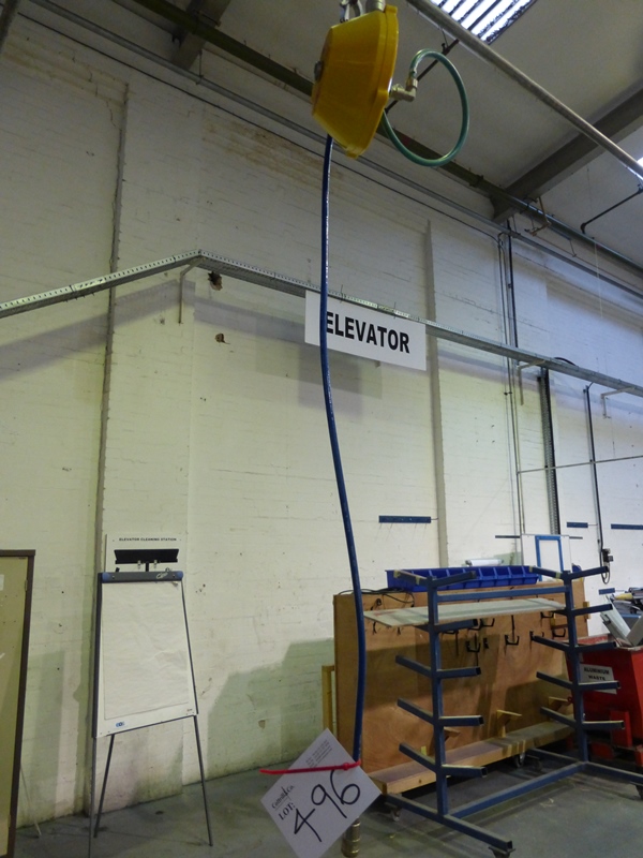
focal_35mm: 25
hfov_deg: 54.9
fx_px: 619
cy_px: 429
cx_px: 322
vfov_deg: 69.4
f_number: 3.3
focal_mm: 4.3
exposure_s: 1/50
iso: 400
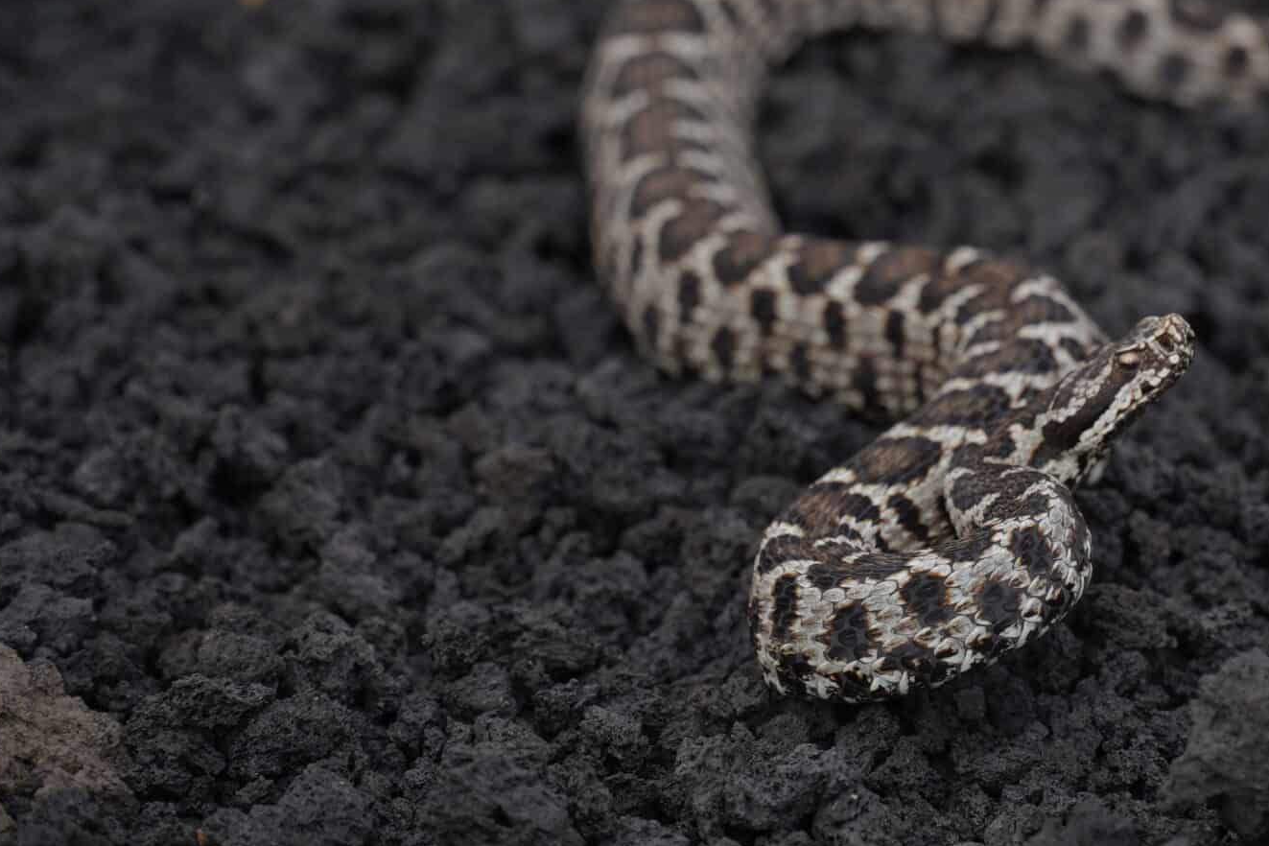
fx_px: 7367
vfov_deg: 6.6
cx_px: 969
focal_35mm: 209
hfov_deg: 9.8
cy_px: 260
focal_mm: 90
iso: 80
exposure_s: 1/250
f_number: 4.5
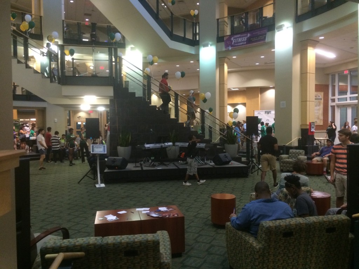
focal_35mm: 29
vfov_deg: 48.2
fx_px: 301
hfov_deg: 61.7
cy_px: 134
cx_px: 180
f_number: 2.2
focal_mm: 4.15
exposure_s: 1/30
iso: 250
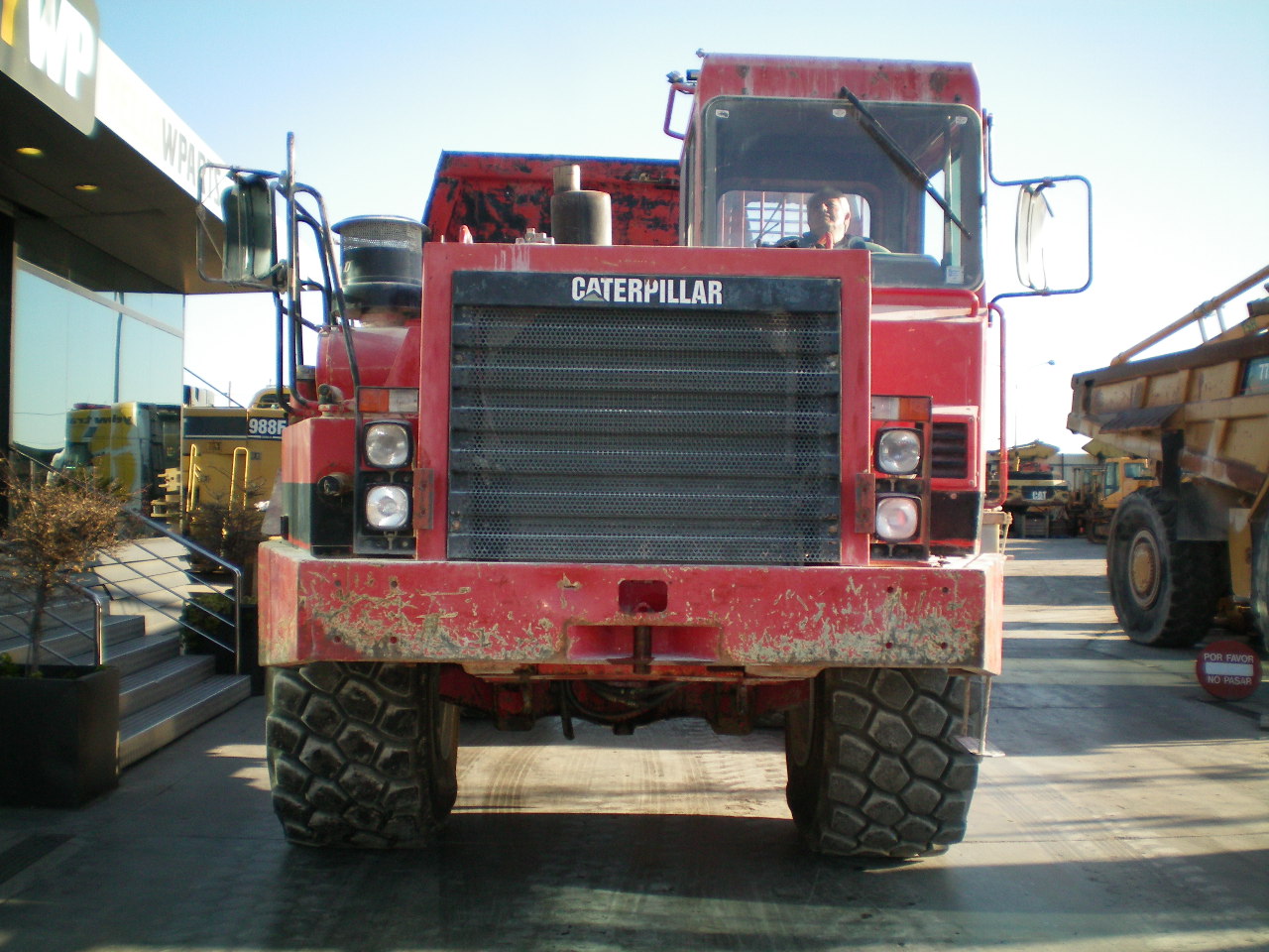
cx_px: 634
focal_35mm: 38
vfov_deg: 37.7
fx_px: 1393
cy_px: 476
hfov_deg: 49.0
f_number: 3.1
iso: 64
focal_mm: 6.3
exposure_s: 1/250
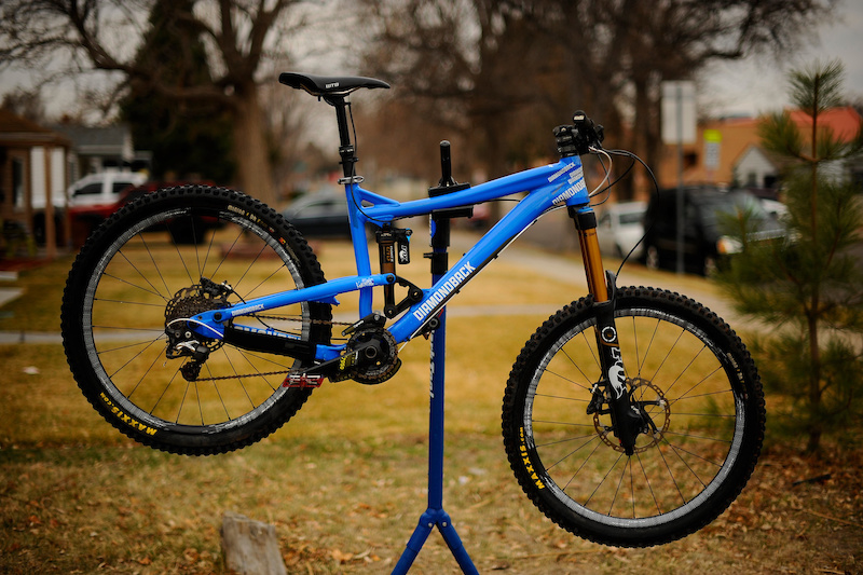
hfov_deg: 39.6
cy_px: 288
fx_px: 1198
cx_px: 432
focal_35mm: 50
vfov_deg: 27.0
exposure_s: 1/4000
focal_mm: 50
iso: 200
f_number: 1.4
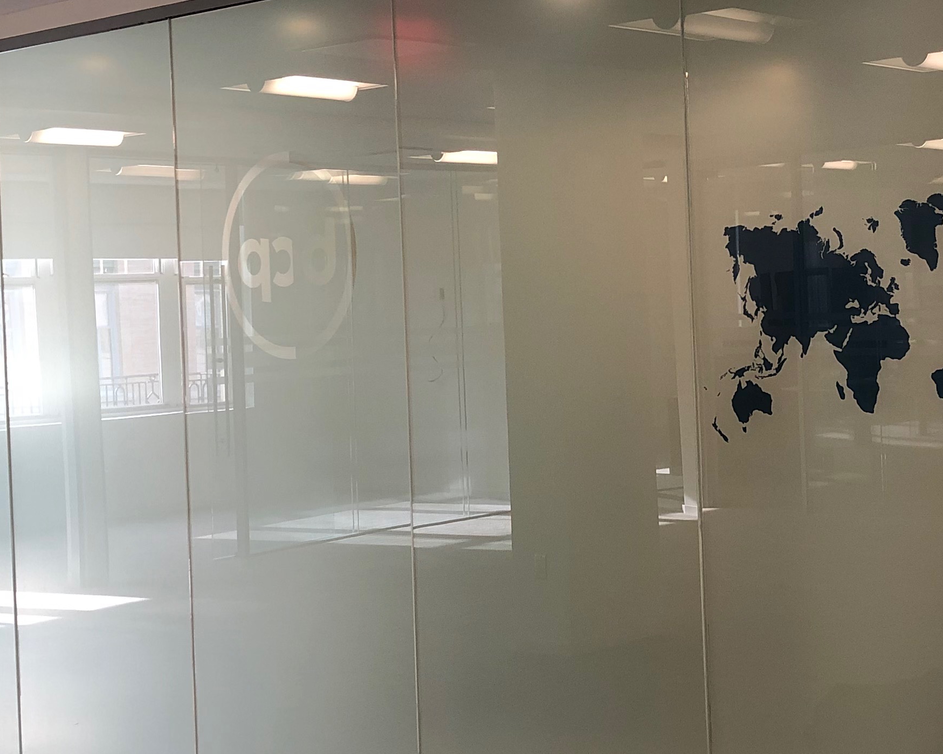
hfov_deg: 29.7
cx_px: 661
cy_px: 315
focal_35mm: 63
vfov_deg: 24.2
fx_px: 1758
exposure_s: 1/40
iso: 25
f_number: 1.8
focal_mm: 3.99
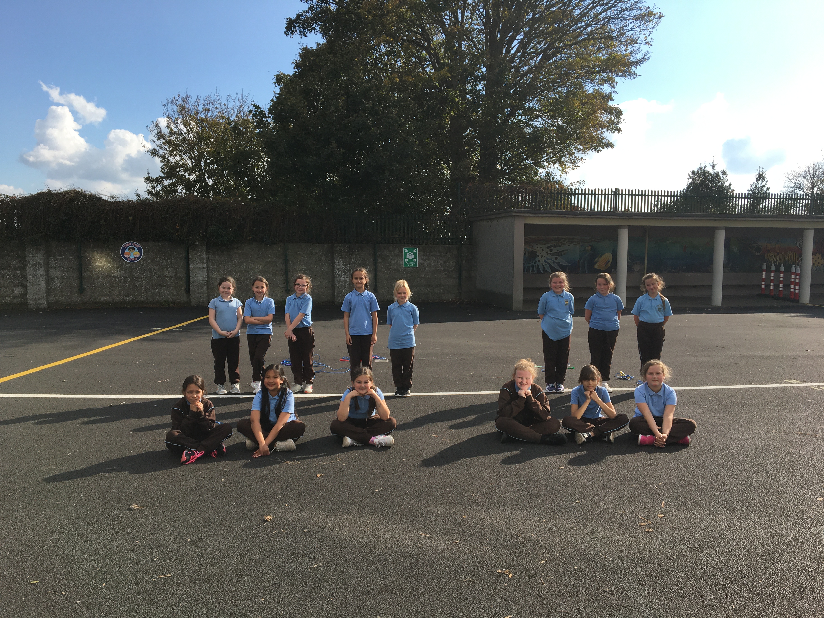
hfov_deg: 61.7
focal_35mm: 29
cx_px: 412
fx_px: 690
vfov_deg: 48.2
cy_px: 309
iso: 25
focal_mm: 4.15
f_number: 2.2
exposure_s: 1/1479
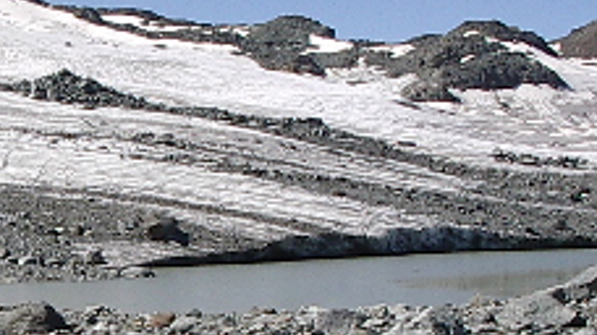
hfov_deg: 18.2
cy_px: 236
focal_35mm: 116
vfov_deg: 10.4
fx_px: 1835
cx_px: 50
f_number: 4.8
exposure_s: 1/640
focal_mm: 5.8
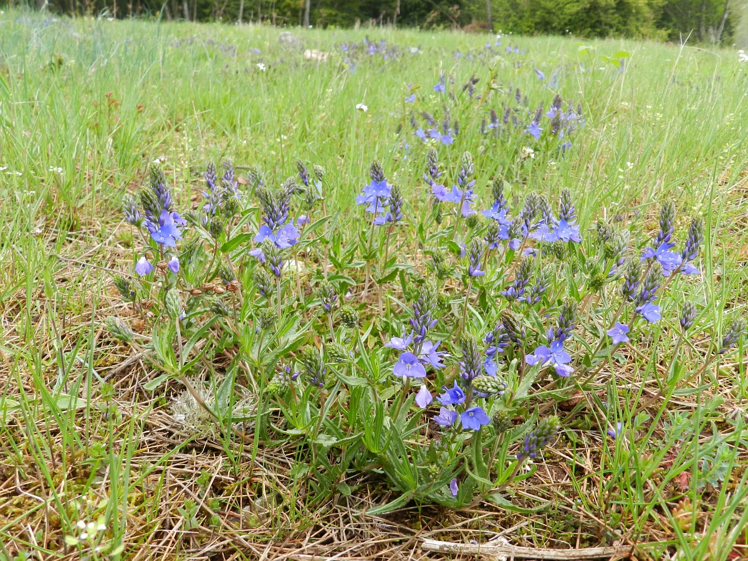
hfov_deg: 56.8
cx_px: 374
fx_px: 691
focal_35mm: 32
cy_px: 280
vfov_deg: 44.2
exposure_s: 1/100
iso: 160
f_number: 3.7
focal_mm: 5.6
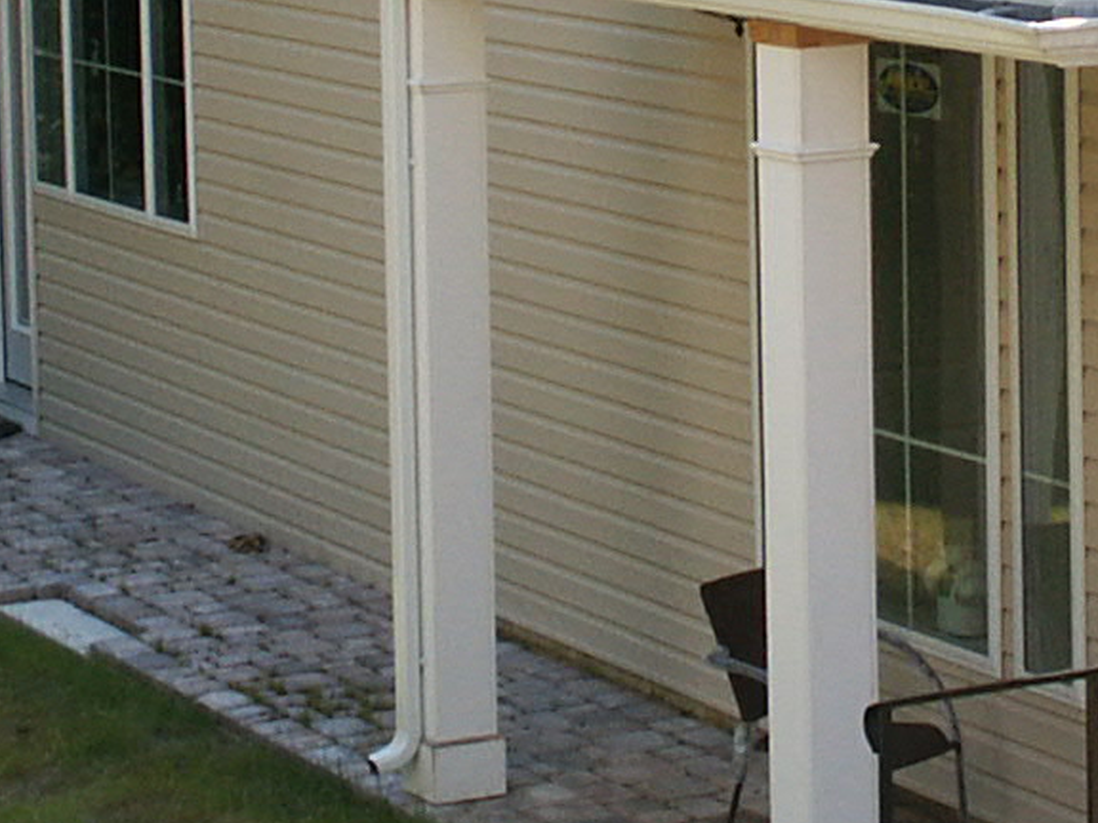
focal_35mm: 138
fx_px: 4377
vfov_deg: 10.6
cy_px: -11
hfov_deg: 14.3
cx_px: 778
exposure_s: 1/90
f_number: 6.7
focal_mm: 7.18
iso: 64
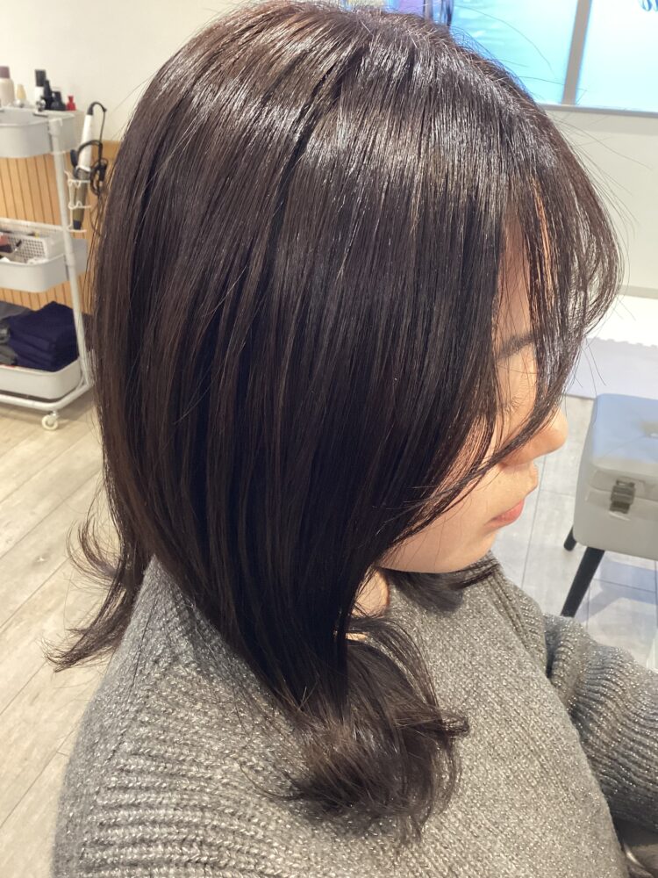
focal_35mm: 31
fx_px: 786
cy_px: 439
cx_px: 329
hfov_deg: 45.4
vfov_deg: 58.4
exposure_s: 1/50
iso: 160
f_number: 2.4
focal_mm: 3.3
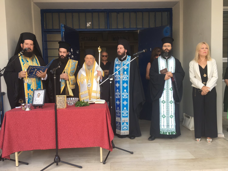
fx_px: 191
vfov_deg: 48.2
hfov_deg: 61.7
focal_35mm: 29
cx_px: 114
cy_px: 86
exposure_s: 1/100
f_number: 2.2
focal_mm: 4.15
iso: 32
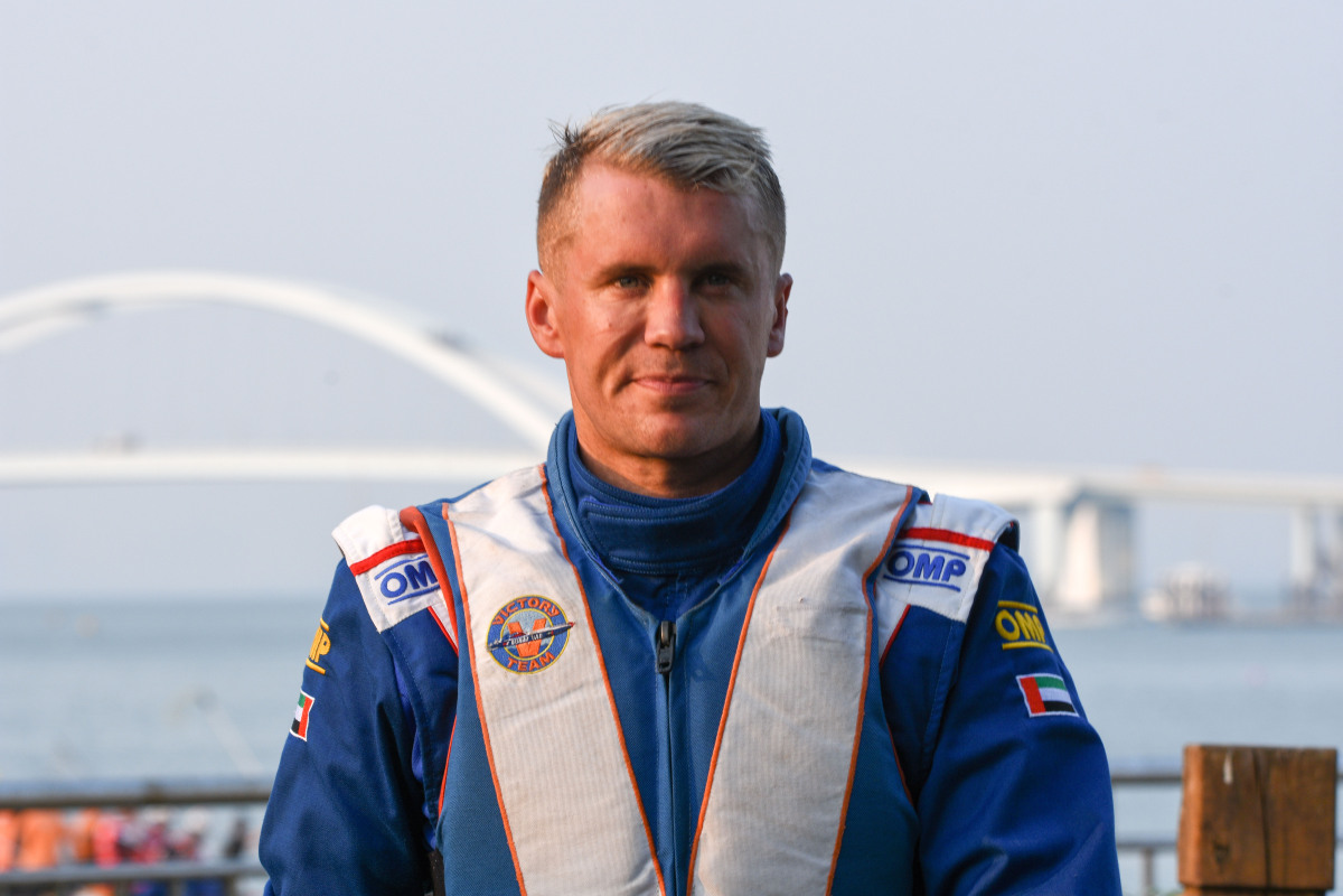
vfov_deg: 6.1
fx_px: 8393
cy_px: 448
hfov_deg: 9.1
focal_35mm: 225
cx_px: 672
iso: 200
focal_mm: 150
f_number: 8
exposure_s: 1/200
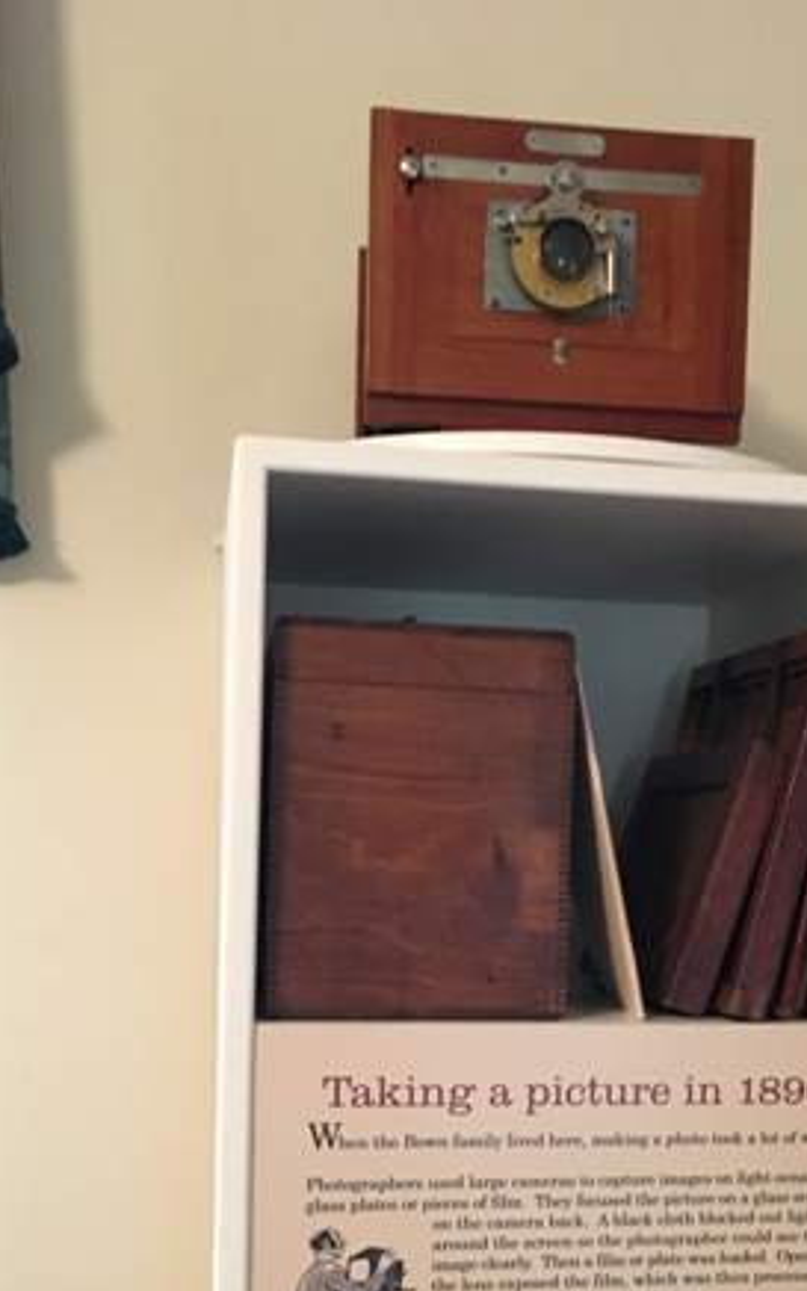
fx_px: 1584
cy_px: 942
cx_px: 511
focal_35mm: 45
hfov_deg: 28.5
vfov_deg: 43.2
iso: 250
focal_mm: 4.15
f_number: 2.2
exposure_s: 1/15
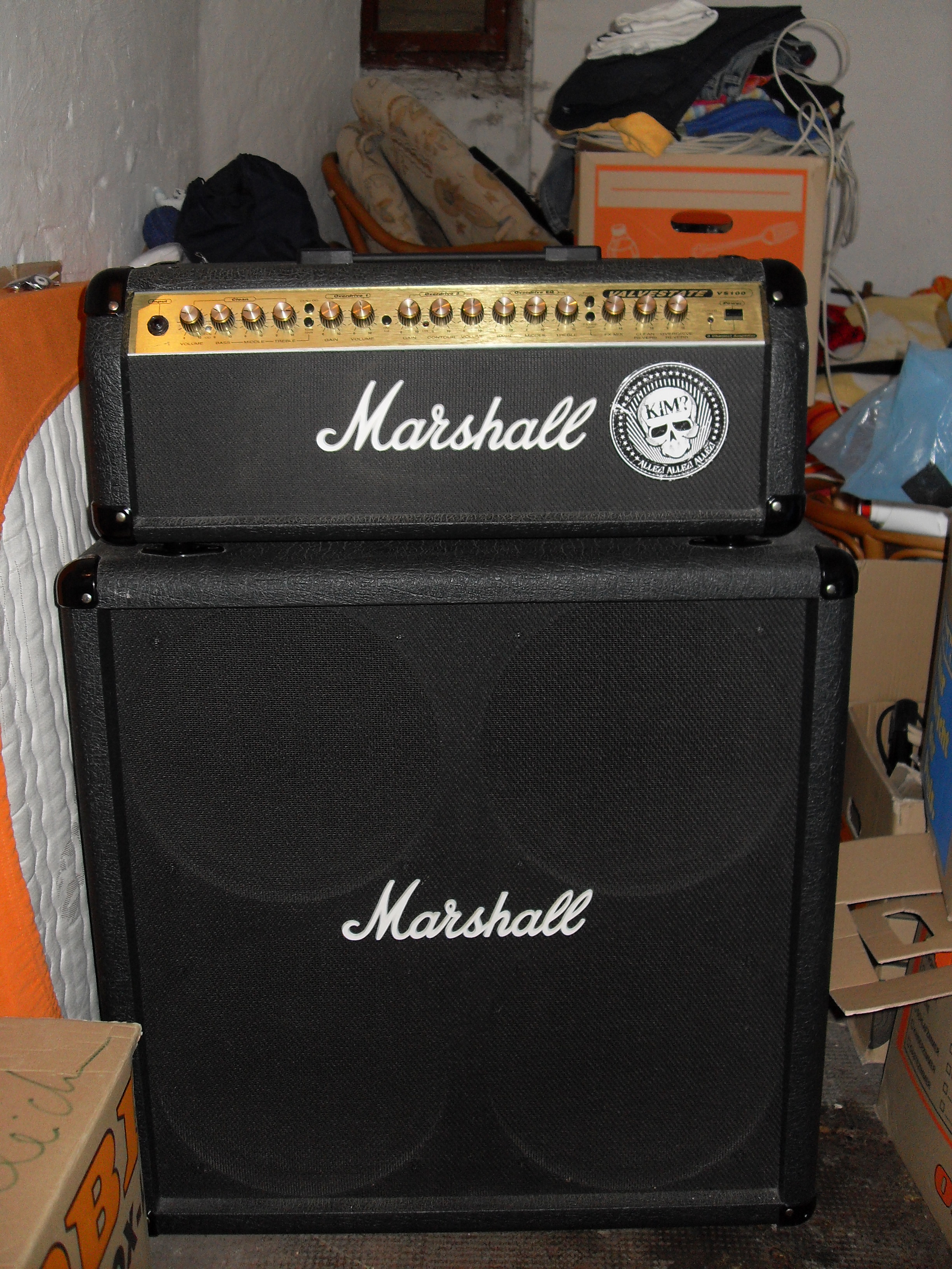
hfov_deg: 38.7
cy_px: 634
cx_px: 476
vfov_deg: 50.1
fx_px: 1357
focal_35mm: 37
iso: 100
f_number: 2.8
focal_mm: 6.3
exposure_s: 1/45
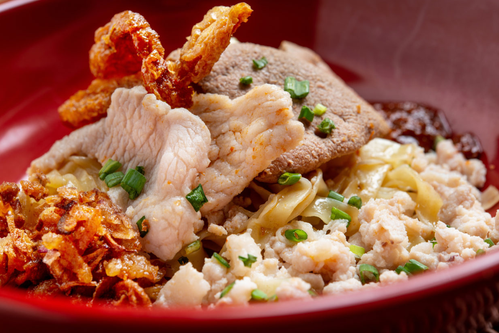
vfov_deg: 22.3
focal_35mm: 61
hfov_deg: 32.9
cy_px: 166
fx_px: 845
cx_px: 247
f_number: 11
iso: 100
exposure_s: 1/100
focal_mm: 60
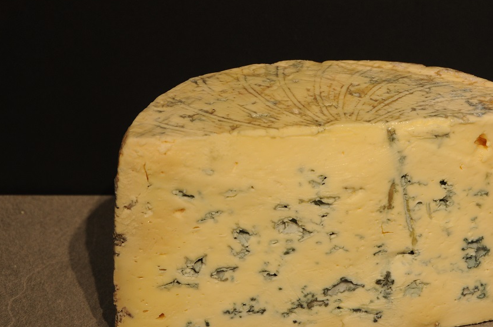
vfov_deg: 11.5
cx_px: 304
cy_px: 192
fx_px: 1627
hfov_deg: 17.2
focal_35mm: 119
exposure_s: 1/250
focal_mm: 62
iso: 400
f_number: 8
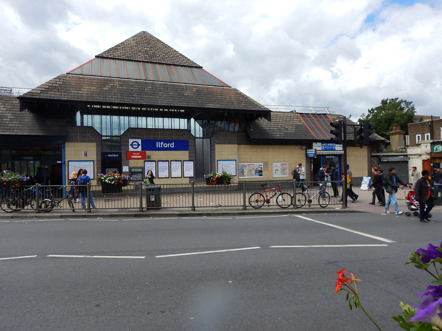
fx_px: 306
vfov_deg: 56.8
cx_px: 221
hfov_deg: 71.6
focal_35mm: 24
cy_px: 166
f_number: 4.1
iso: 125
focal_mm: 4.3
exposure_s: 1/800
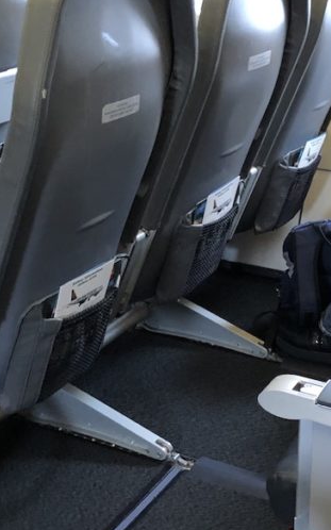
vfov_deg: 33.5
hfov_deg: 20.9
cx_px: 288
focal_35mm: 61
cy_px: 268
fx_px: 881
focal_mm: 3.99
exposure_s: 1/17
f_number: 1.8
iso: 100
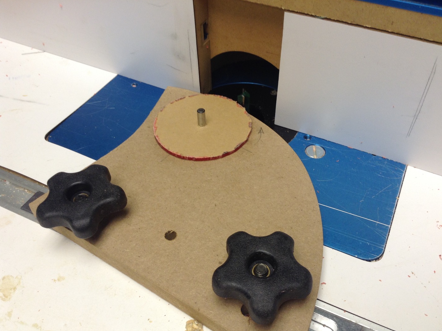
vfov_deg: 41.8
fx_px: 434
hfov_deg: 53.9
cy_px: 168
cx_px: 225
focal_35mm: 34
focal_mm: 3.3
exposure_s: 1/40
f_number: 2.4
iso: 32
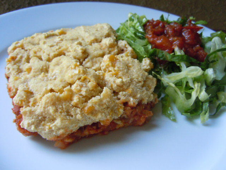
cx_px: 113
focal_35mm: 30
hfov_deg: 60.0
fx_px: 196
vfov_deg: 46.8
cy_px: 85
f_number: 3.5
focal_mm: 5.4
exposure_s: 1/50
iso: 400
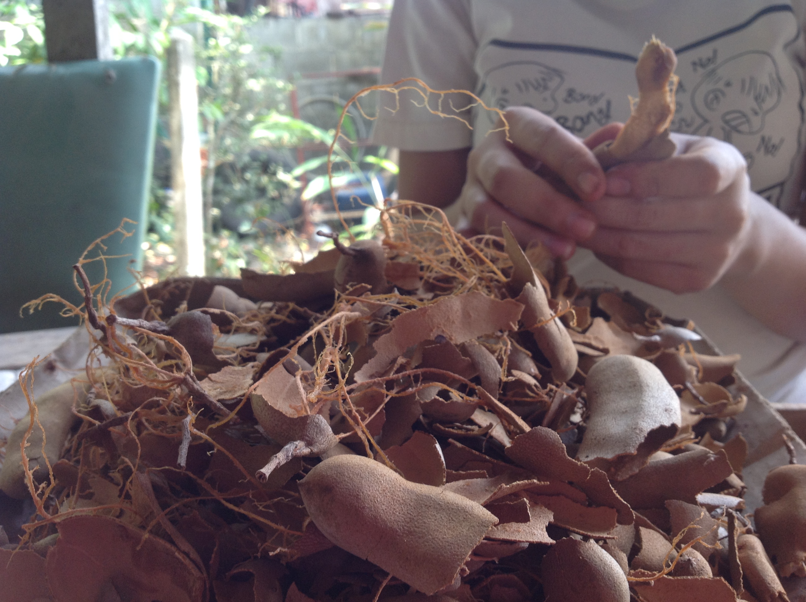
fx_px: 814
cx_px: 403
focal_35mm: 35
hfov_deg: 52.7
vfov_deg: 40.6
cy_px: 301
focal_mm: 4.28
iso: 64
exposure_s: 1/60
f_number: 2.4
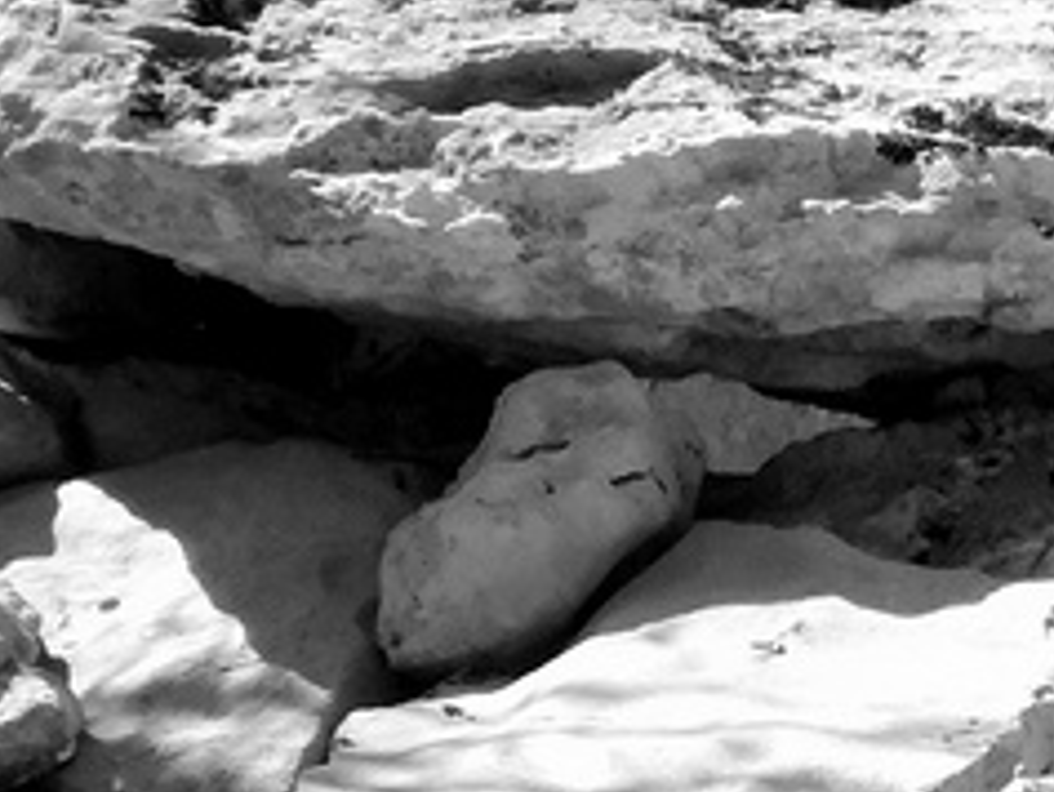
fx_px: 4996
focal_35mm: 164
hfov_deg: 11.7
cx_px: 1343
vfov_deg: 8.9
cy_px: 1148
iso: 50
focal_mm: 3.79
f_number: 2
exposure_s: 1/516
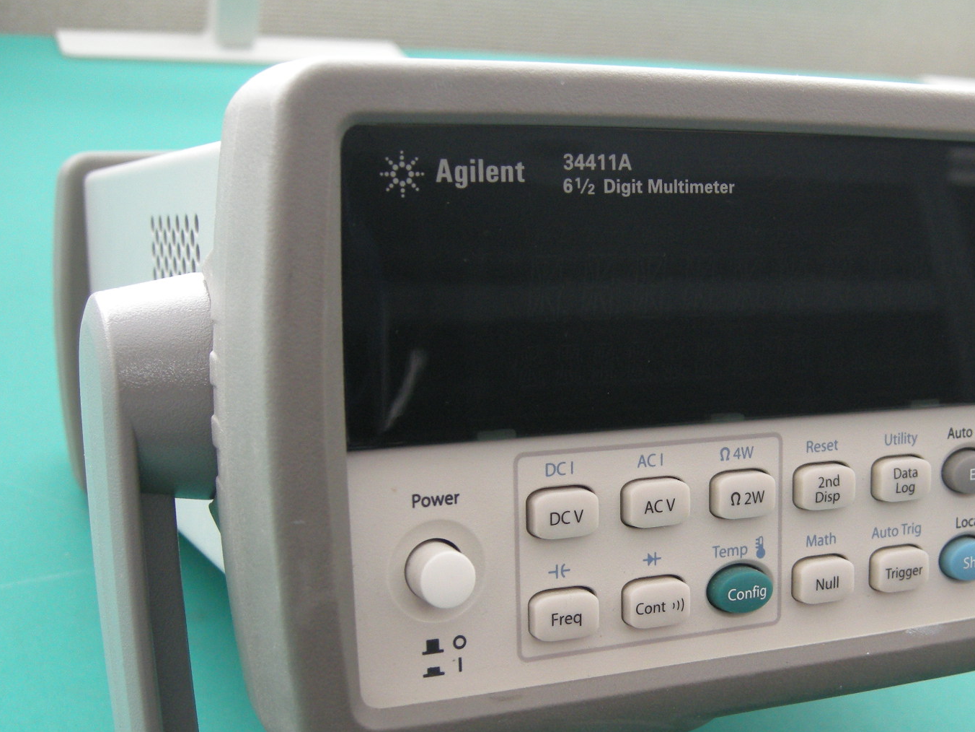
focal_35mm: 53
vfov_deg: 27.3
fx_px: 1493
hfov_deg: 35.6
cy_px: 509
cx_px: 694
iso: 164
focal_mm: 7.5
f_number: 2.7
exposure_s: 1/126
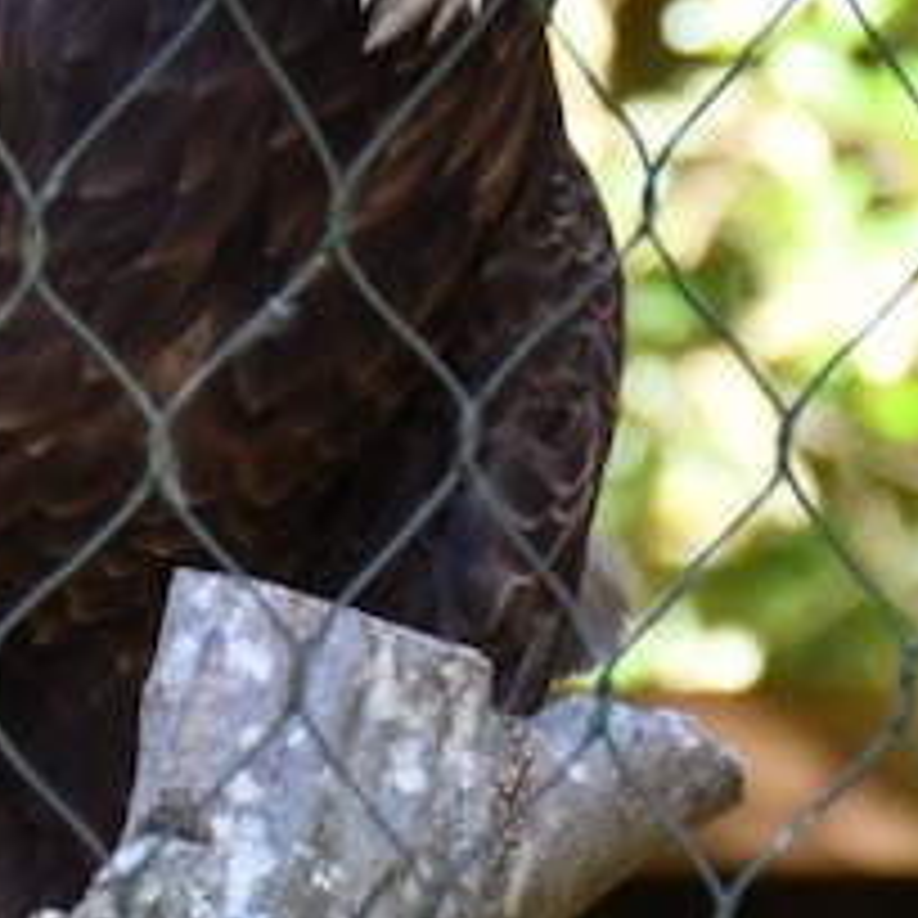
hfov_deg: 2.2
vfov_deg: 2.2
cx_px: 216
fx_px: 24063
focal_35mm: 802
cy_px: 45
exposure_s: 1/160
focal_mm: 100
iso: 1000
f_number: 6.3
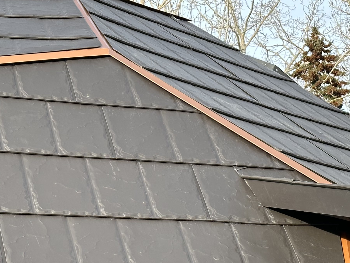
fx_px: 1082
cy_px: 229
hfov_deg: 18.4
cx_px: 143
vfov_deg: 13.7
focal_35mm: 107
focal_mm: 6.86
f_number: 1.78
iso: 64
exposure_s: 1/604
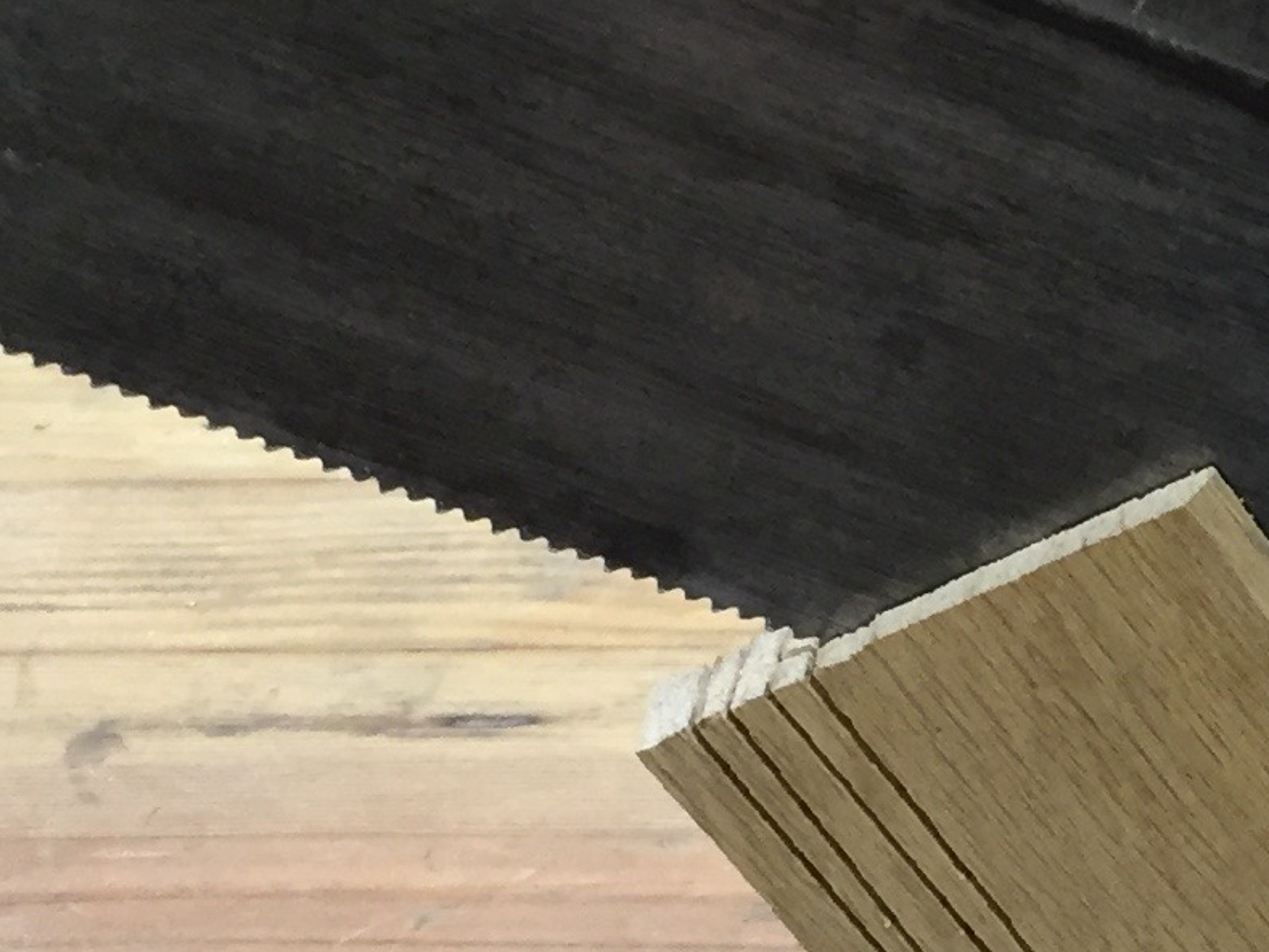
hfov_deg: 15.8
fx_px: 4400
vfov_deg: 12.3
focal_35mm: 120
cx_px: 1541
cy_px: 634
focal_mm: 4.15
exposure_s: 1/30
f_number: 2.2
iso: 40
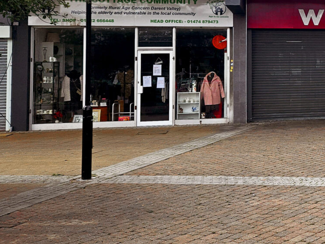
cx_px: 398
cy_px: 37
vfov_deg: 22.8
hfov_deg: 26.9
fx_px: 591
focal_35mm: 63
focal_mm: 5.4
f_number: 1.8
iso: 25
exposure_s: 1/720
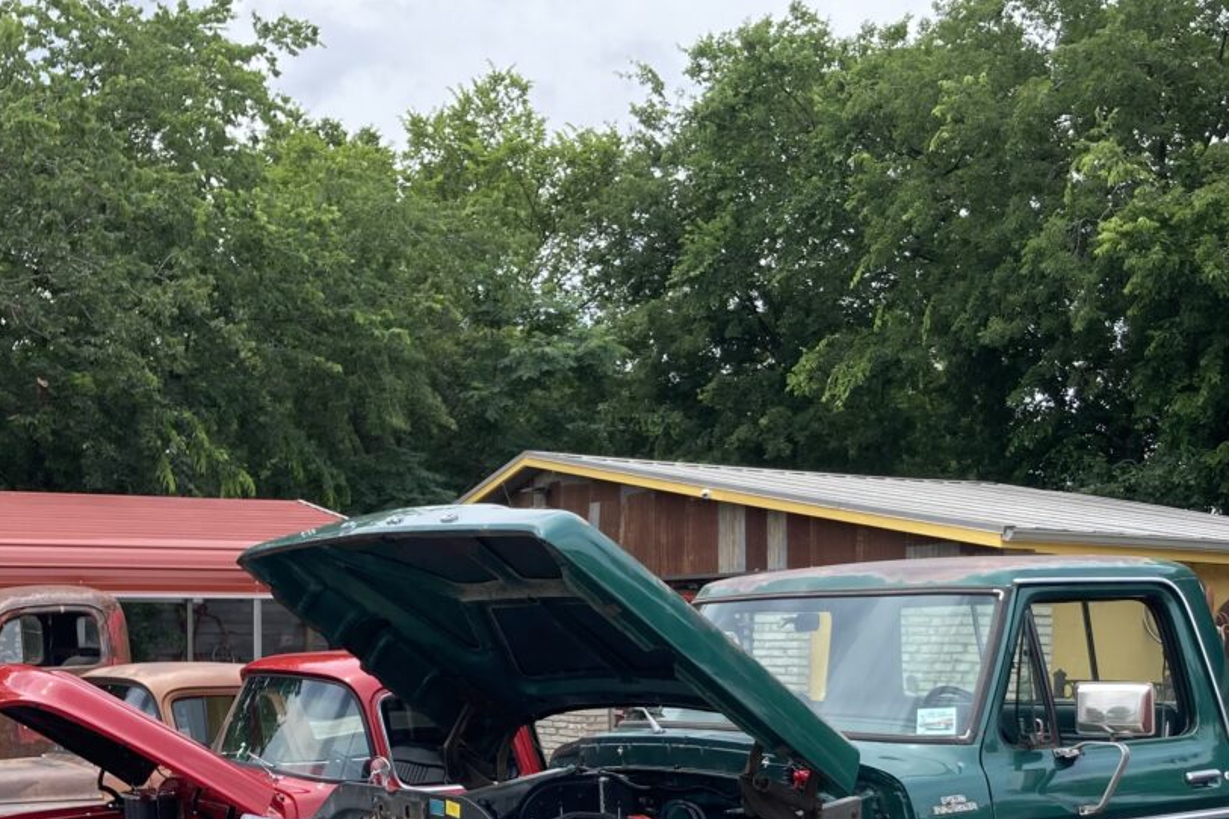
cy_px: 822
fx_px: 1877
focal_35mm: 55
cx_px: 624
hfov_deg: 36.2
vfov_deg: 23.6
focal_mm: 3.99
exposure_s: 1/810
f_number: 1.8
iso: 20
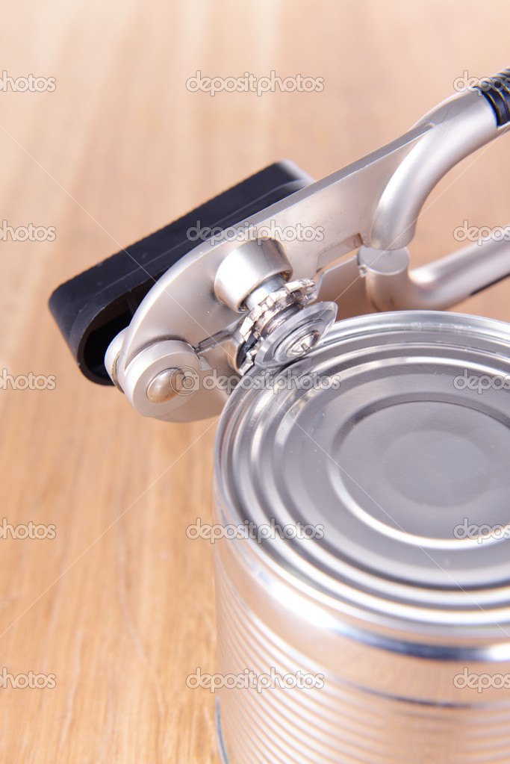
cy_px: 382
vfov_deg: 35.6
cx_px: 255
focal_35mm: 56
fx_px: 1189
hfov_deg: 24.2
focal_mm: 56
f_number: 8
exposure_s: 1/160
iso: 200
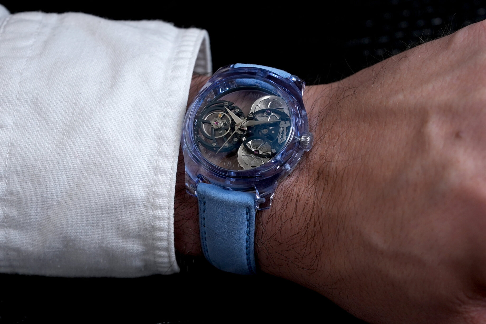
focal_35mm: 90
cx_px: 243
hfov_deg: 22.6
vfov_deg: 15.2
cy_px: 162
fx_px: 1215
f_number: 8
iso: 1250
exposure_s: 1/100
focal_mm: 90
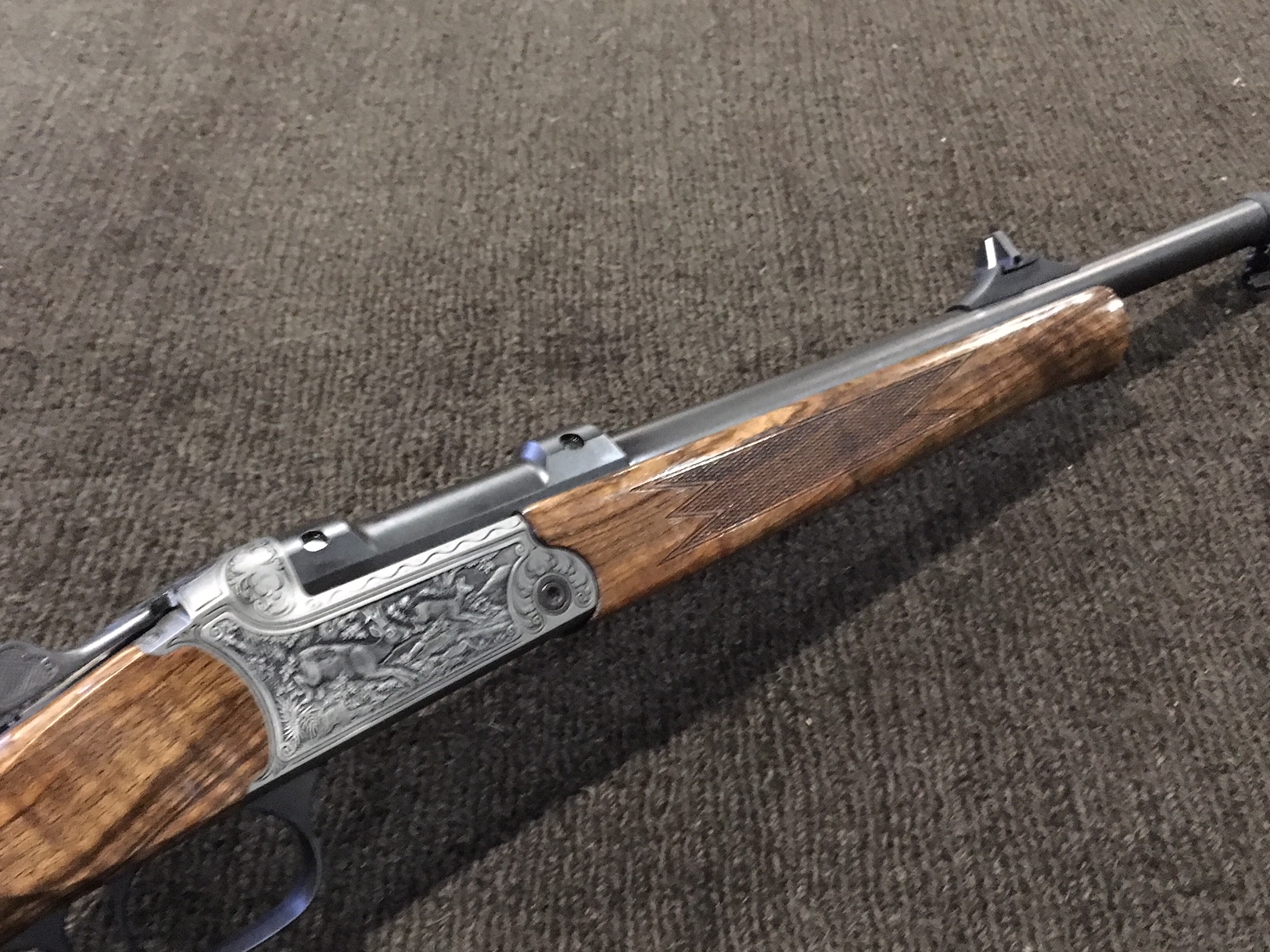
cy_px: 514
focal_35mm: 36
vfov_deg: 39.6
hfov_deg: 51.3
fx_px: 1321
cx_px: 569
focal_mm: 4.15
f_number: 2.2
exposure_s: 1/17
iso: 640
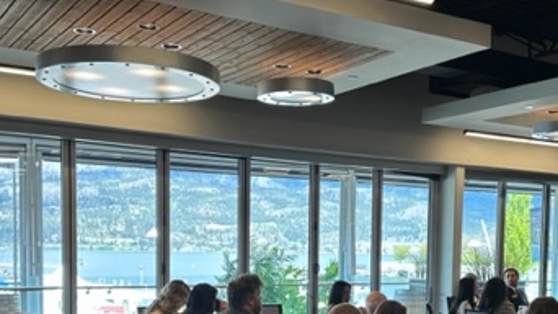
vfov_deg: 23.7
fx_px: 725
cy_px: 288
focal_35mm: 49
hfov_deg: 42.1
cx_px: 294
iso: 64
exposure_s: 1/188
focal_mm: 6.86
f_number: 1.78
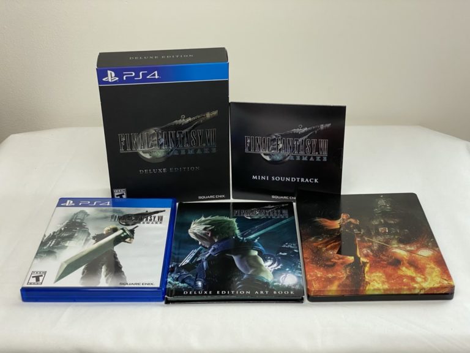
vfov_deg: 28.0
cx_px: 235
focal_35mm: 52
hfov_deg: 36.8
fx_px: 706
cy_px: 176
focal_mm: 6
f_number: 2
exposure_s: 1/120
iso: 100
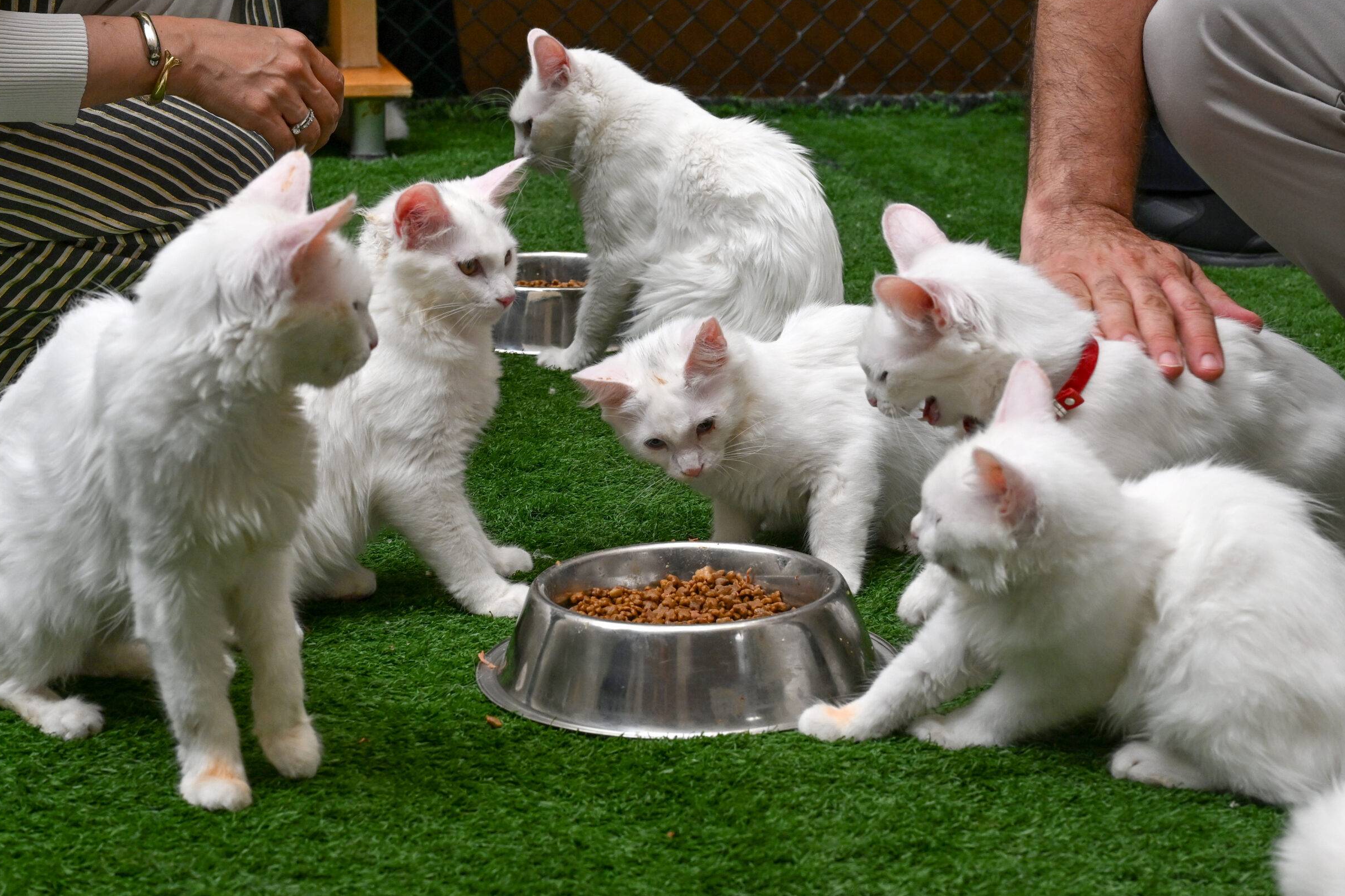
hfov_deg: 31.4
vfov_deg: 21.2
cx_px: 639
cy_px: 435
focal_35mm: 64
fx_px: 2390
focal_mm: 40
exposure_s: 1/200
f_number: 7.1
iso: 640
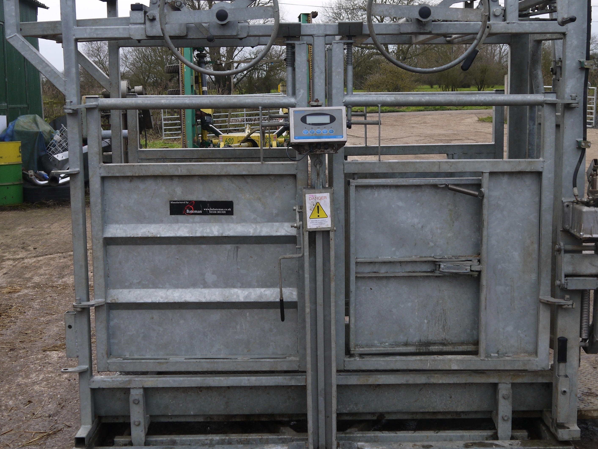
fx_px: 829
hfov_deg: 39.6
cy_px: 184
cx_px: 311
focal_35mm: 48
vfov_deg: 30.2
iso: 160
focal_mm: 17
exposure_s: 1/125
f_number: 4.5
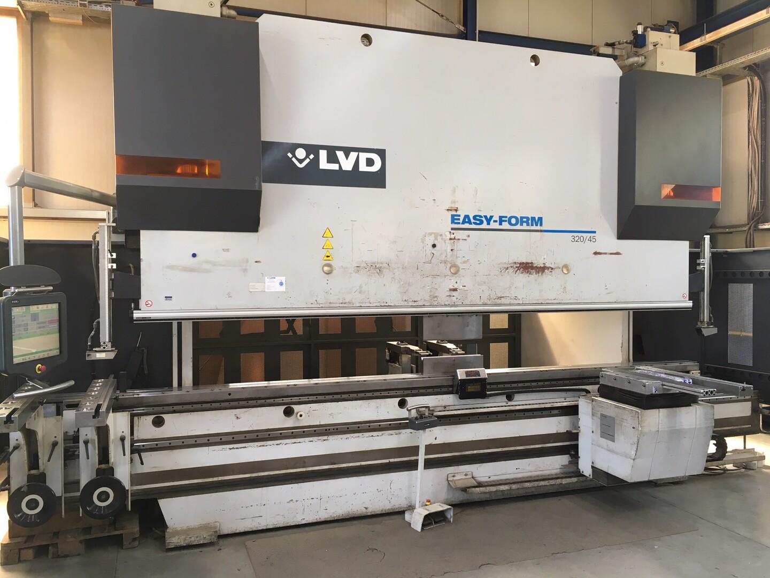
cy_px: 289
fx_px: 645
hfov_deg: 61.7
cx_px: 385
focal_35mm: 29
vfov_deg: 48.2
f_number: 2.2
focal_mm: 4.15
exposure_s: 1/33
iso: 64
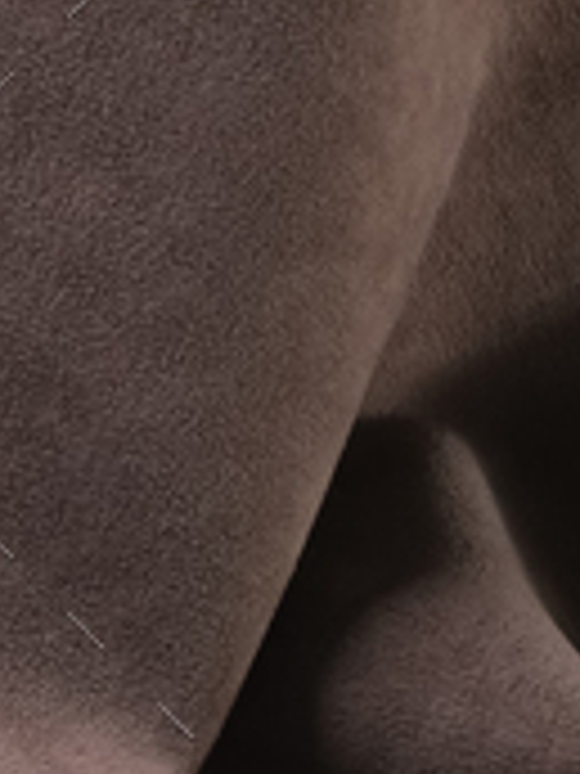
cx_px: -252
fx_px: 5965
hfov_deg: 5.5
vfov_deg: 7.3
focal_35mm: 267
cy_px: -394
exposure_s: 1/180
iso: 320
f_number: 3.6
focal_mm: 35.8
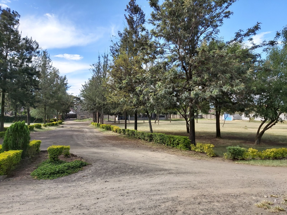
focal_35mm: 26
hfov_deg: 67.3
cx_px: 144
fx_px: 216
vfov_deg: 53.1
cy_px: 108
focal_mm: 3.92
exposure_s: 1/1100
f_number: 1.7
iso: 64
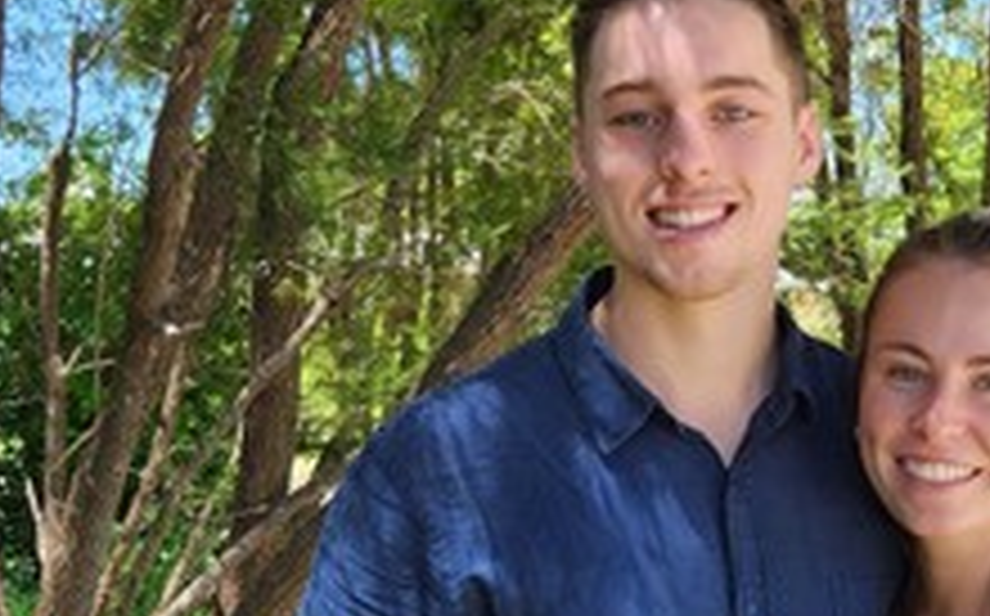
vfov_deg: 18.3
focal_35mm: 71
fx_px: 1914
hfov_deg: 28.4
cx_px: 788
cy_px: 391
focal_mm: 5.4
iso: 20
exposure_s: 1/223
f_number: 1.8
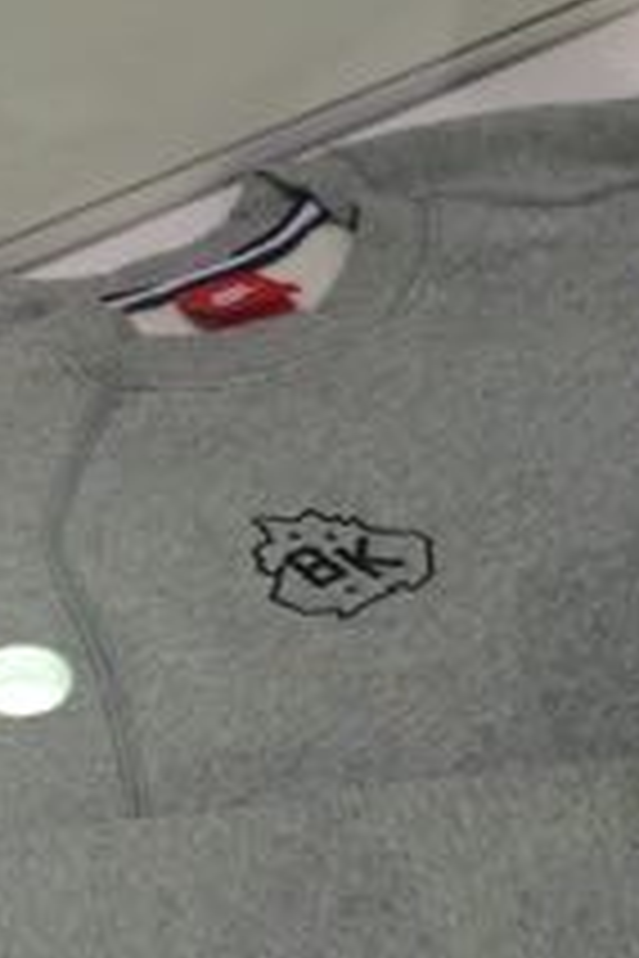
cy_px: 738
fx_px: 2636
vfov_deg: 20.4
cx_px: 439
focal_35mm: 99
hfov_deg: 13.8
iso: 40
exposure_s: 1/120
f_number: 2.2
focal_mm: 4.15
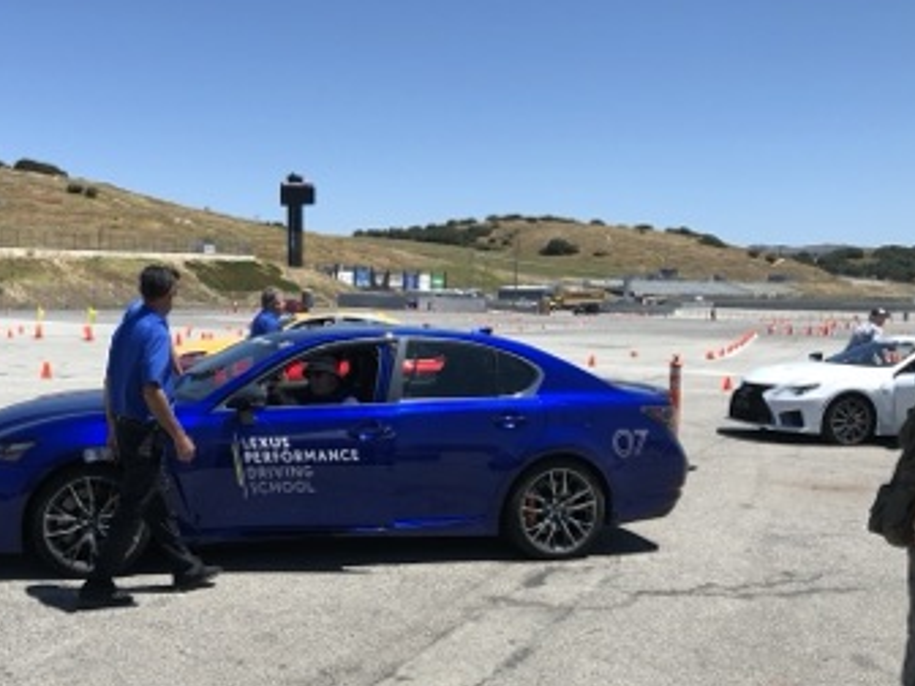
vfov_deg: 35.8
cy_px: 416
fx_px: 1057
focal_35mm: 40
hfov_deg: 46.3
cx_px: 335
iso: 20
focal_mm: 4
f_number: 1.8
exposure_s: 1/2088
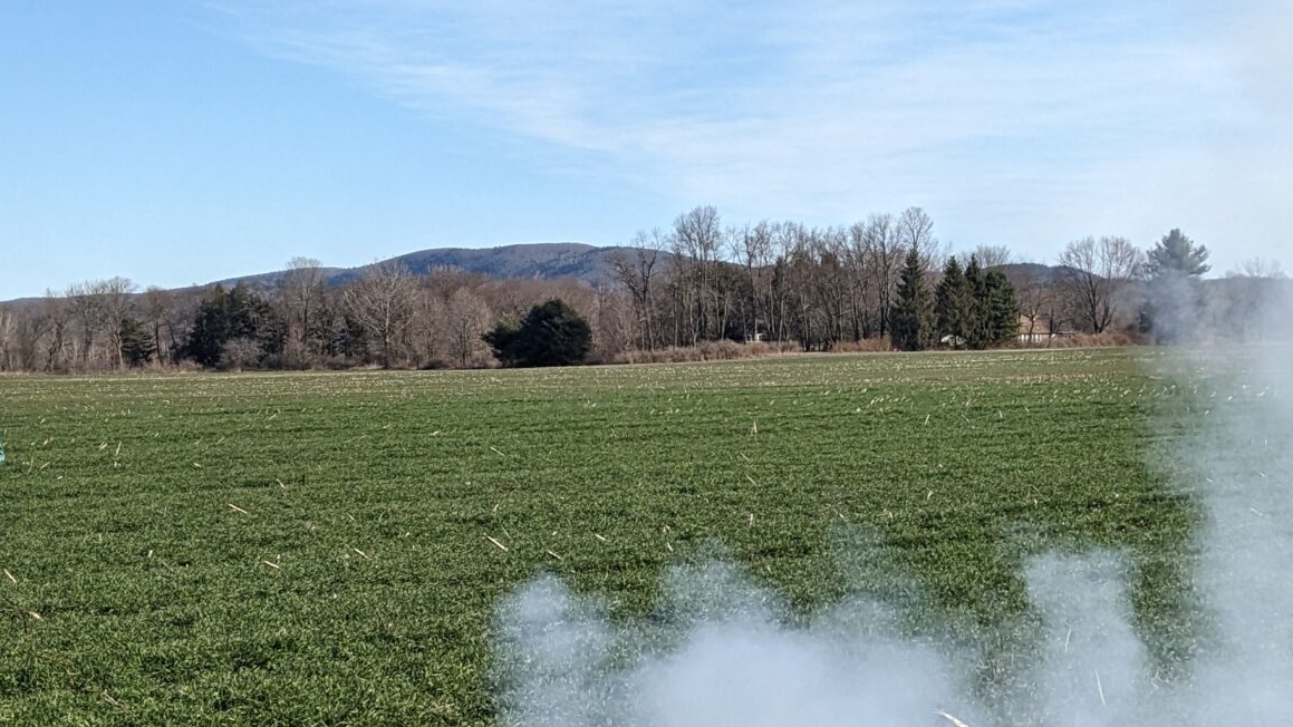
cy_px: 447
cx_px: 913
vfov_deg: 18.5
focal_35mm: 65
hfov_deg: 32.0
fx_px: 2229
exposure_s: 1/3356
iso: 80
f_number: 1.73
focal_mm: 4.38
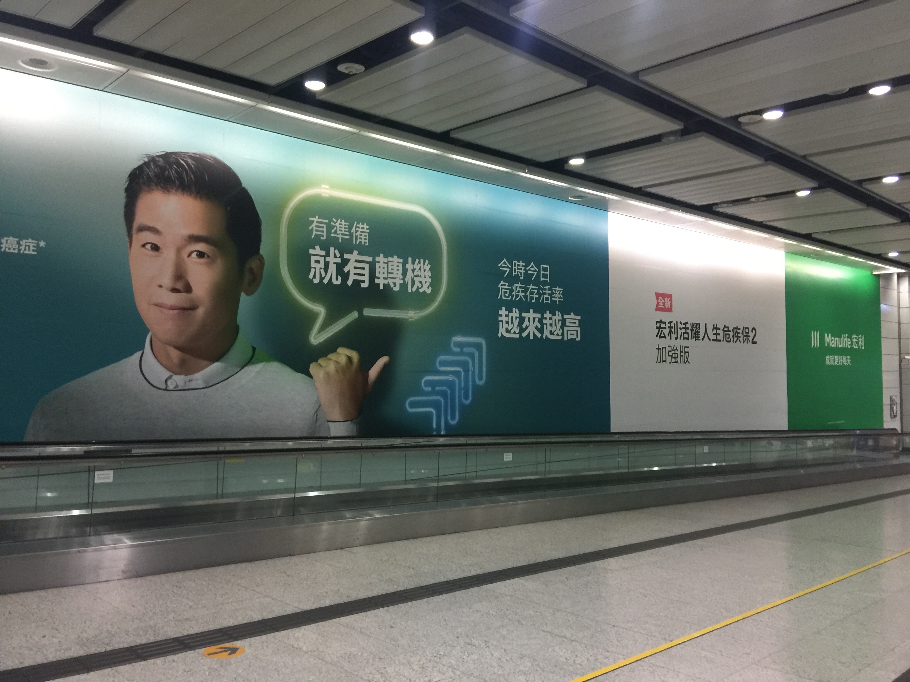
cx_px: 455
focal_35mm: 29
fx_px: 762
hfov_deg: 61.7
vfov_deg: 48.2
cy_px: 341
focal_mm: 4.15
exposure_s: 1/15
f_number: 2.2
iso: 125
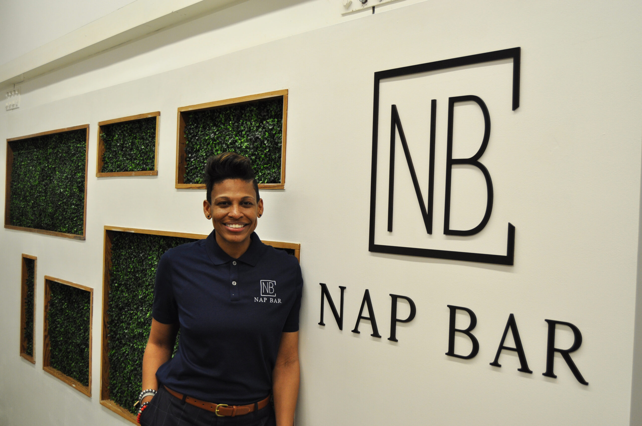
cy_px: 213
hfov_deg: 49.6
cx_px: 321
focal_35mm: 39
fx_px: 695
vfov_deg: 34.1
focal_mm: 26
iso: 500
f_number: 4
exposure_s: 1/60
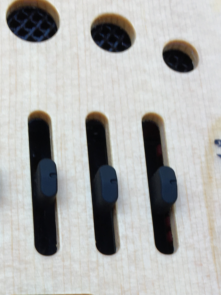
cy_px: 249
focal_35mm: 71
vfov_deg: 26.7
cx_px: 48
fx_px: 604
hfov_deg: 20.5
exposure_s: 1/120
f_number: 2.2
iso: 32
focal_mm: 4.15
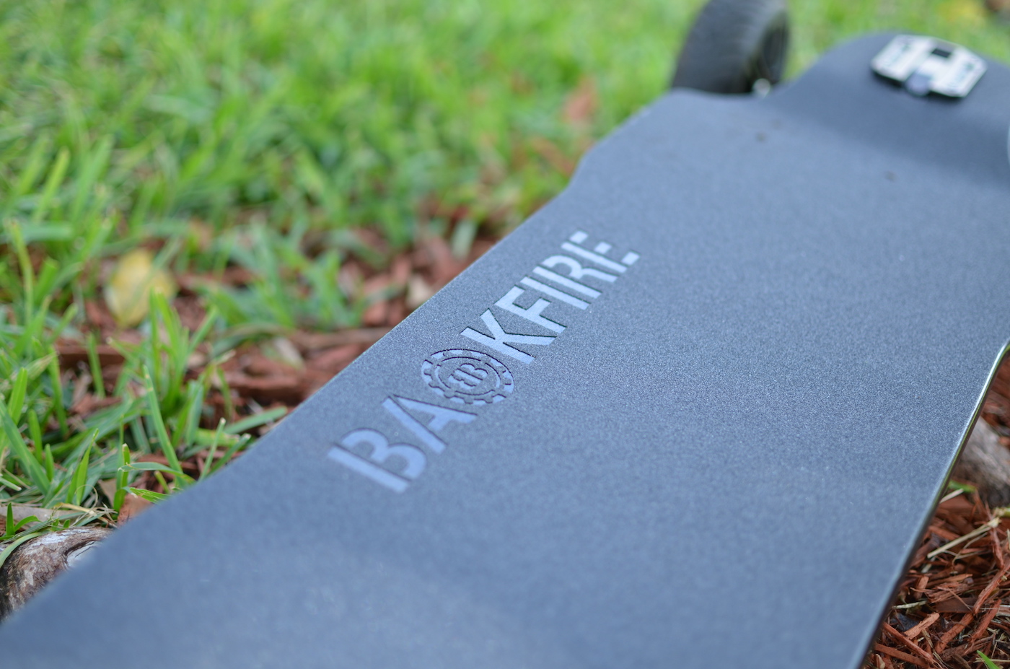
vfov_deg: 25.6
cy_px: 334
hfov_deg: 37.9
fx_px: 1470
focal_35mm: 52
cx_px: 505
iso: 160
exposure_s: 1/500
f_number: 1.8
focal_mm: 35
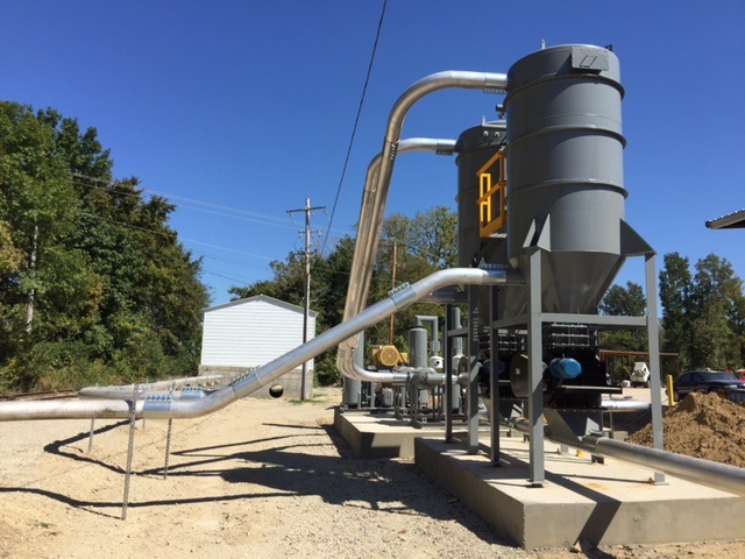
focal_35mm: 29
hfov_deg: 61.7
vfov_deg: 48.2
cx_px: 372
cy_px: 280
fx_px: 624
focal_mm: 4.15
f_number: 2.2
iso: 32
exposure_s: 1/2475
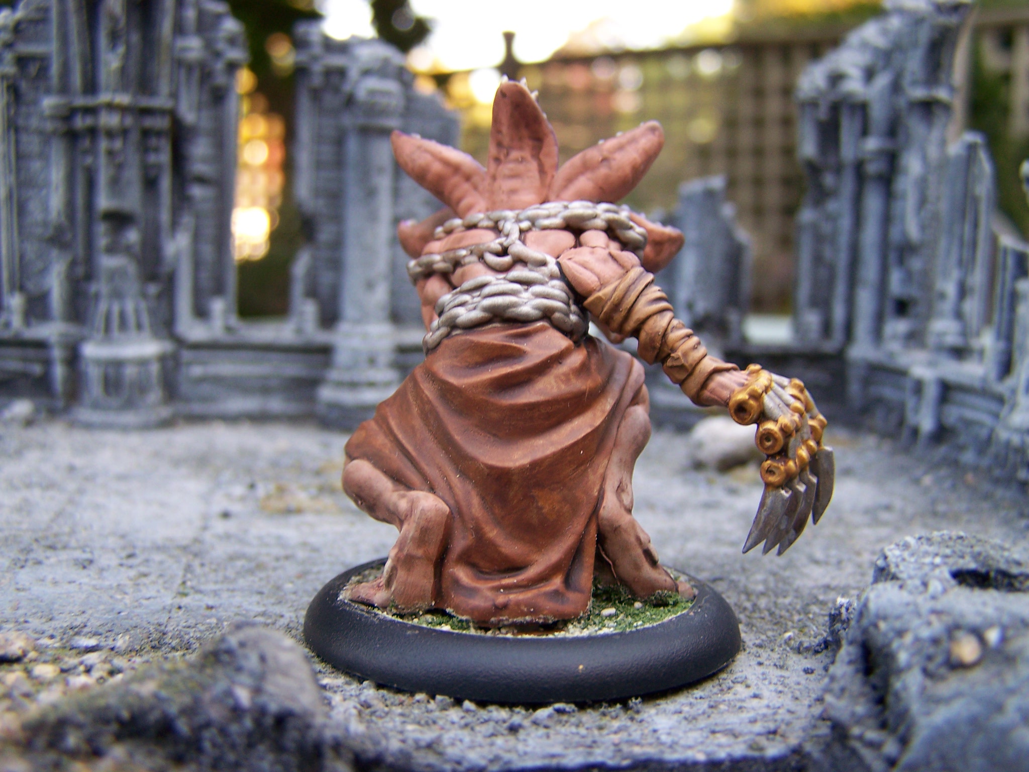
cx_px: 514
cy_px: 386
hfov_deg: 49.0
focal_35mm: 38
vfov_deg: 37.7
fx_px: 1130
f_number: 2.8
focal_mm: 6.3
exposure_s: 1/40
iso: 80
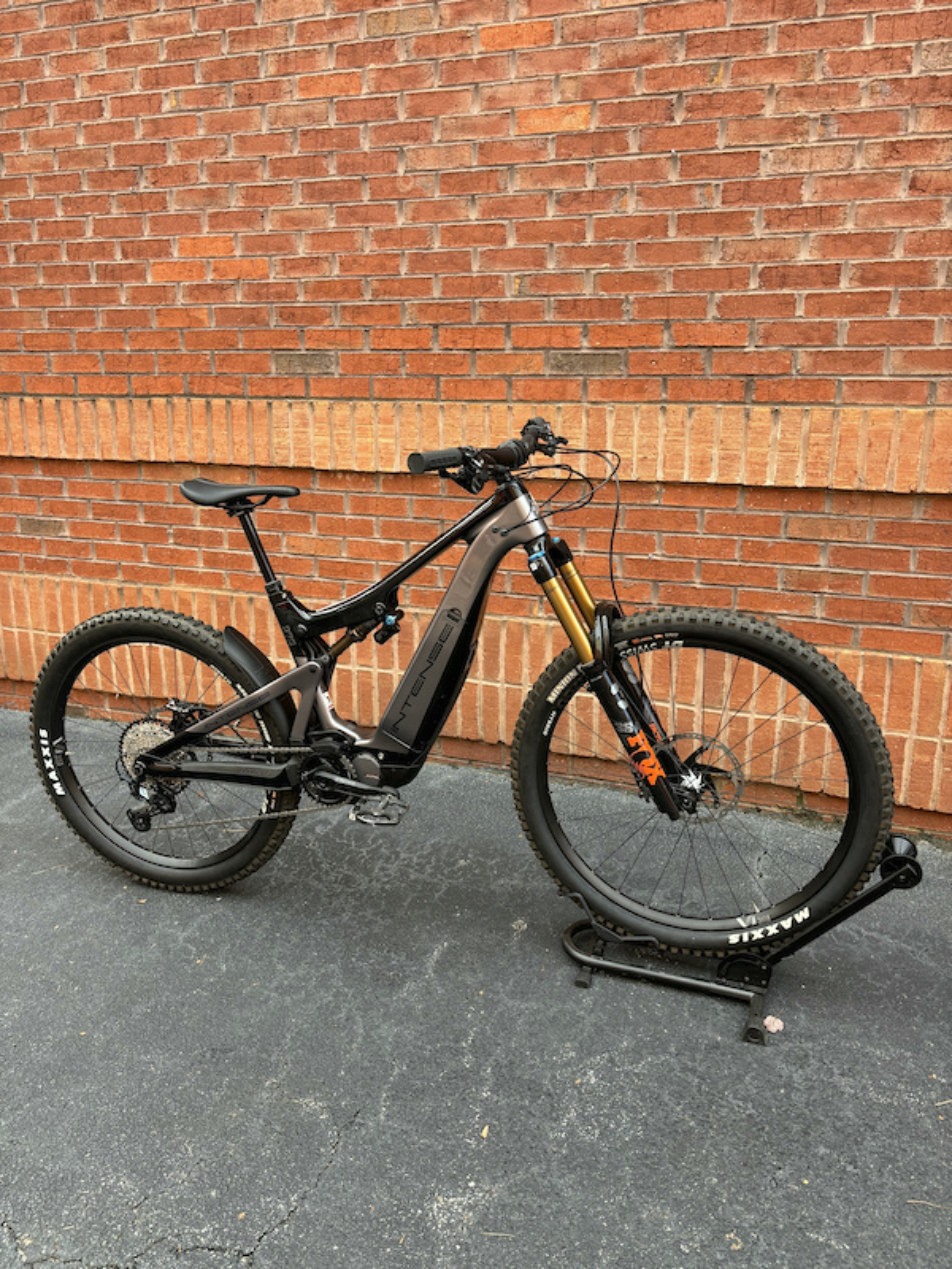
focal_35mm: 26
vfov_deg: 67.3
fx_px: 953
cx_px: 476
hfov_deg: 53.1
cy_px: 634
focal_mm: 5.96
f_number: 1.6
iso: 50
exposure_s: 1/121
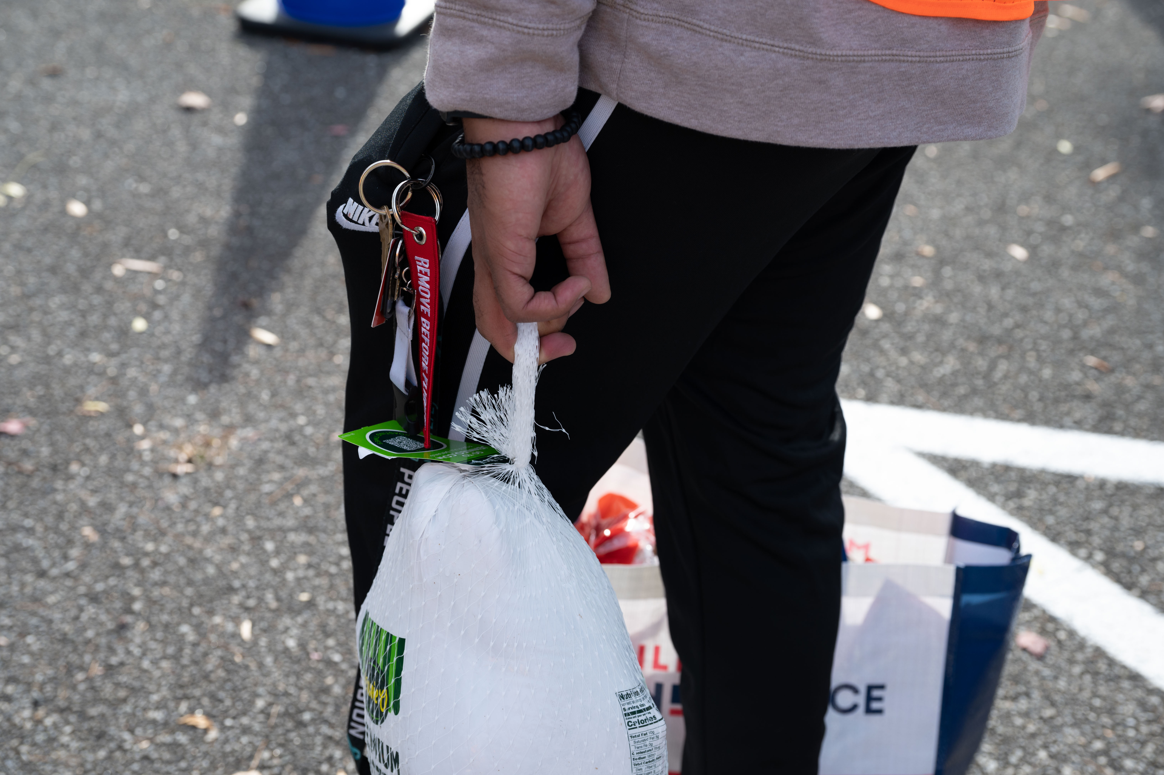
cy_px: 388
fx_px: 1842
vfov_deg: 23.7
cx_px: 582
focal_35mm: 57
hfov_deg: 35.1
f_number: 5.6
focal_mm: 57
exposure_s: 1/250
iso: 140
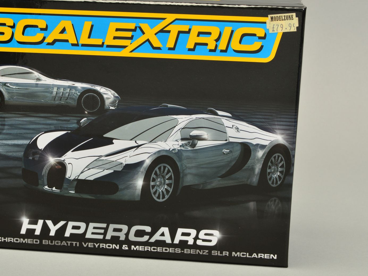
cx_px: 133
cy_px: 129
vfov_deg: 17.4
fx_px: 900
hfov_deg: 23.1
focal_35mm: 85
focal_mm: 45
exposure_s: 1/100
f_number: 14
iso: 100
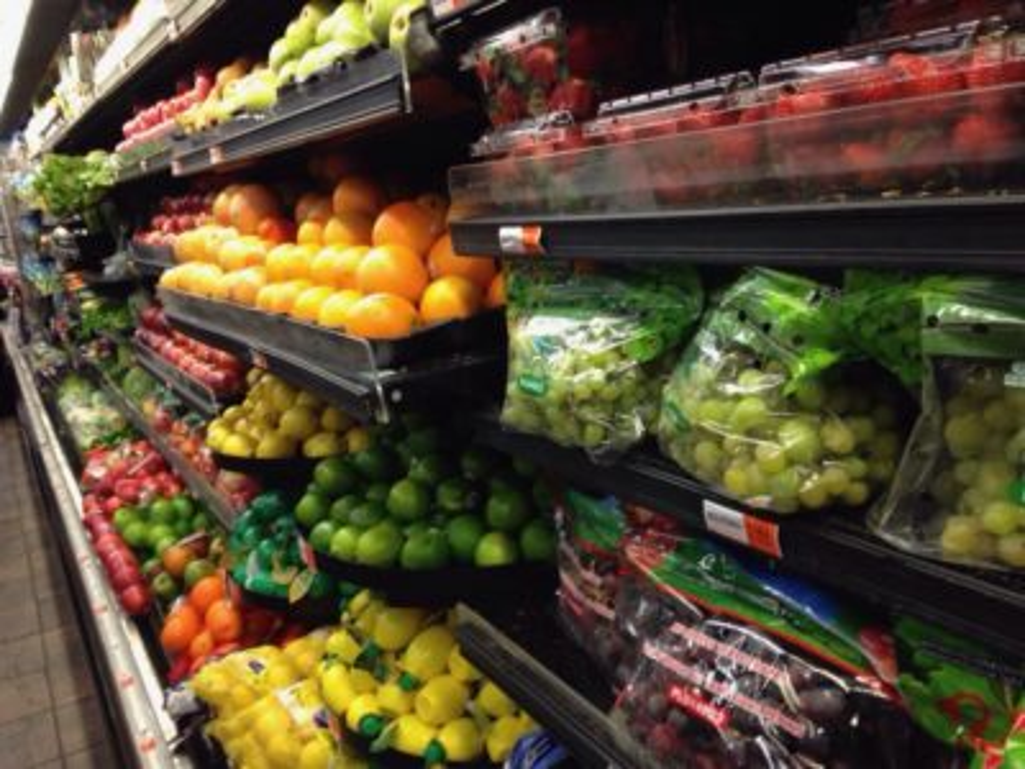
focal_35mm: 33
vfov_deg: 42.9
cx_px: 512
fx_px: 977
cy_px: 384
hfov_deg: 55.4
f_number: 2.4
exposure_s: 1/24
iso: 50
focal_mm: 4.12
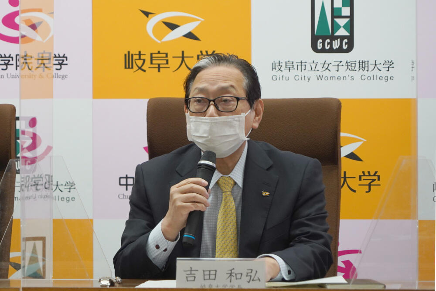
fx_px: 2047
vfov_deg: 8.1
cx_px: 218
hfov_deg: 12.2
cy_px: 146
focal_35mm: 169
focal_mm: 169
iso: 1250
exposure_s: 1/125
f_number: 6.3
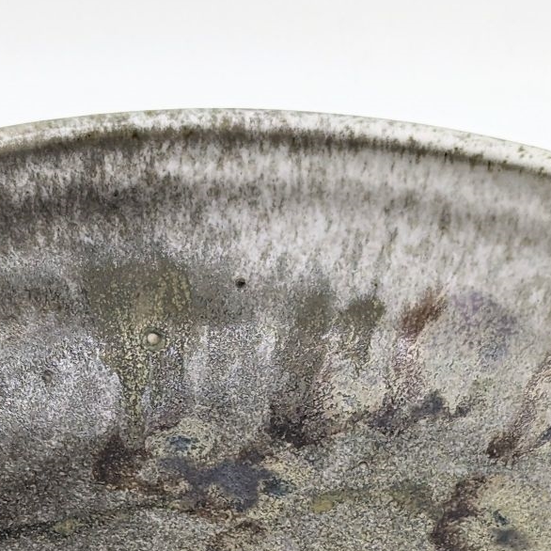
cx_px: 208
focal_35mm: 148
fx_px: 2665
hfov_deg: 11.8
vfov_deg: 11.6
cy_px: 667
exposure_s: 1/134
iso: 47
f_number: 1.85
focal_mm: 6.81
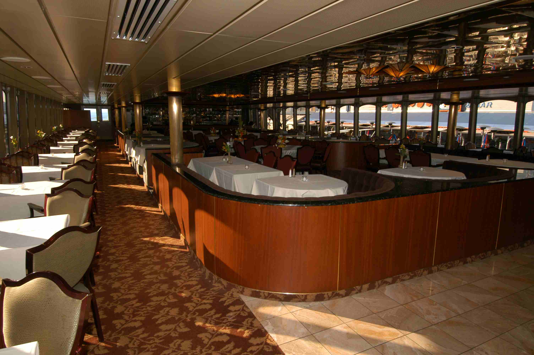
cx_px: 267
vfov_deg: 59.4
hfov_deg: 81.3
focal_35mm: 21
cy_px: 178
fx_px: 311
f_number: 10
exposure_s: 1/100
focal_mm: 14
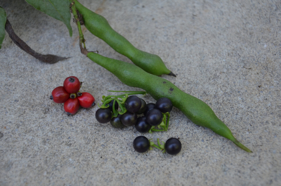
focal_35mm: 93
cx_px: 140
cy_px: 93
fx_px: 724
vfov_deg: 14.6
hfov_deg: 22.0
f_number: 5.3
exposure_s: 1/100
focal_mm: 62
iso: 400
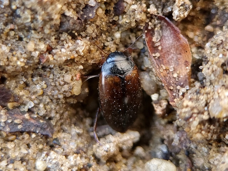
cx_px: 114
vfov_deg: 53.1
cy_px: 86
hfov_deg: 67.3
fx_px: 171
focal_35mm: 26
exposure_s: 1/50
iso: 160
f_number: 1.8
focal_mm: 5.4
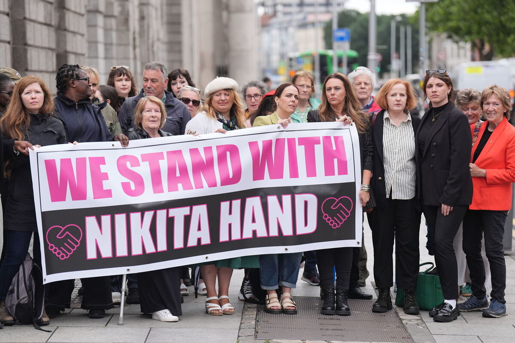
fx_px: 1674
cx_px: 258
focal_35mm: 117
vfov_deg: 11.7
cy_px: 172
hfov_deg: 17.5
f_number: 2.8
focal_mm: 117
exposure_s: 1/4000
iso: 640
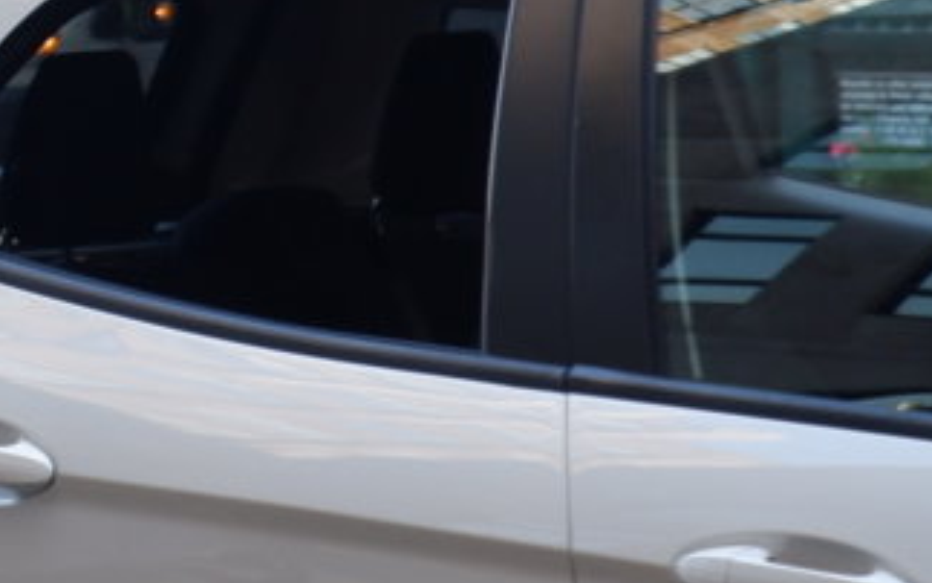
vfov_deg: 5.4
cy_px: -385
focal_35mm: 242
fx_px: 6148
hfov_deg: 8.3
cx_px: -926
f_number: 4.9
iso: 200
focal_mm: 32.3
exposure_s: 1/100
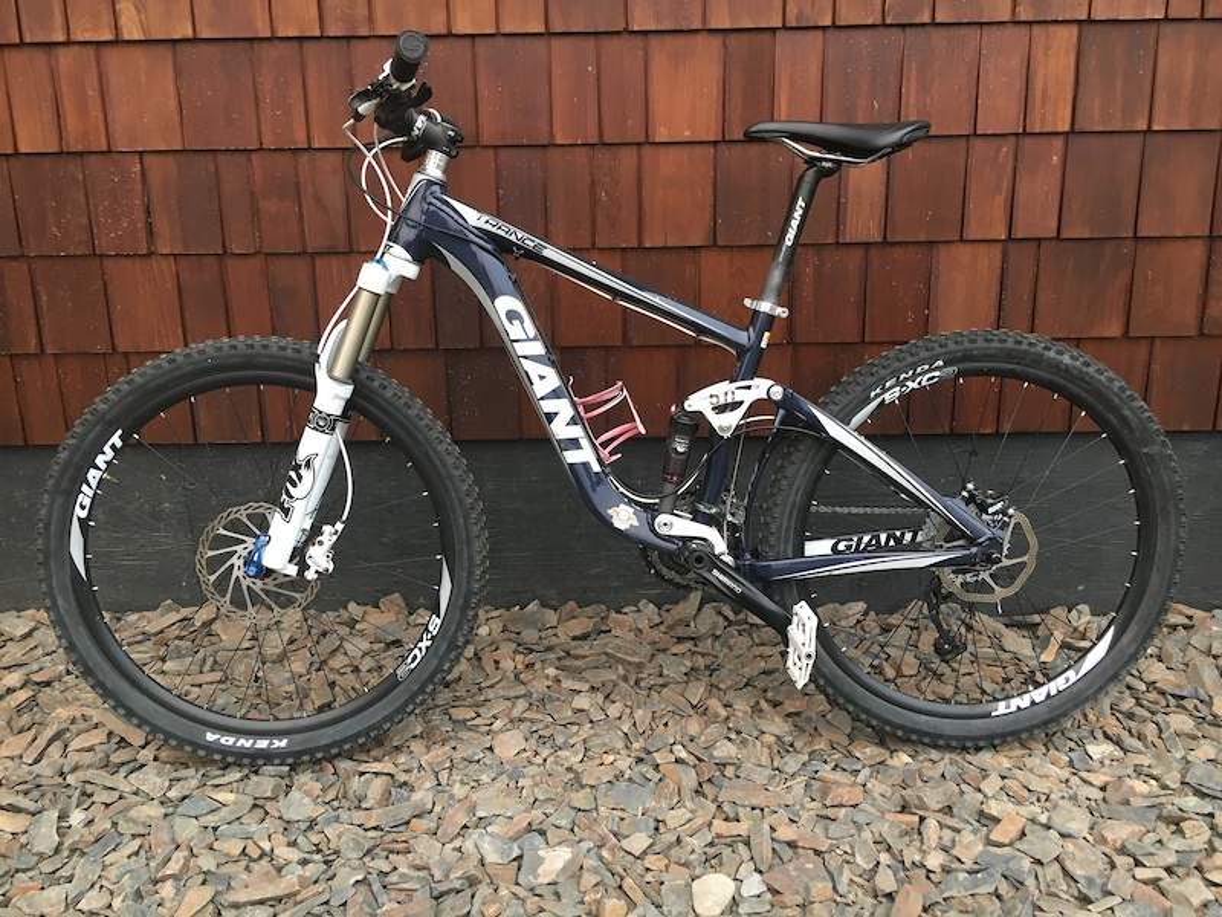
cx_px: 611
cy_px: 458
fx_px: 1024
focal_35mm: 29
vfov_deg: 48.2
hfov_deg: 61.7
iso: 50
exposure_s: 1/30
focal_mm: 4.15
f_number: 2.2
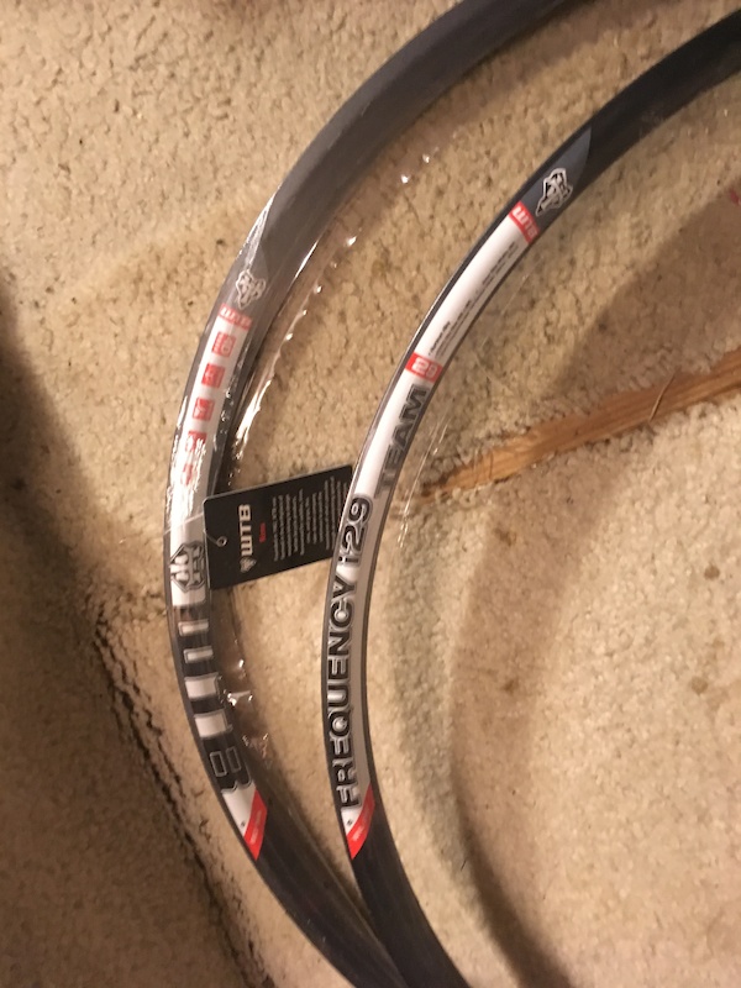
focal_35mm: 29
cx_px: 370
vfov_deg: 61.7
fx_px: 828
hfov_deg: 48.2
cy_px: 494
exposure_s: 1/15
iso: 400
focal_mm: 4.15
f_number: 2.2
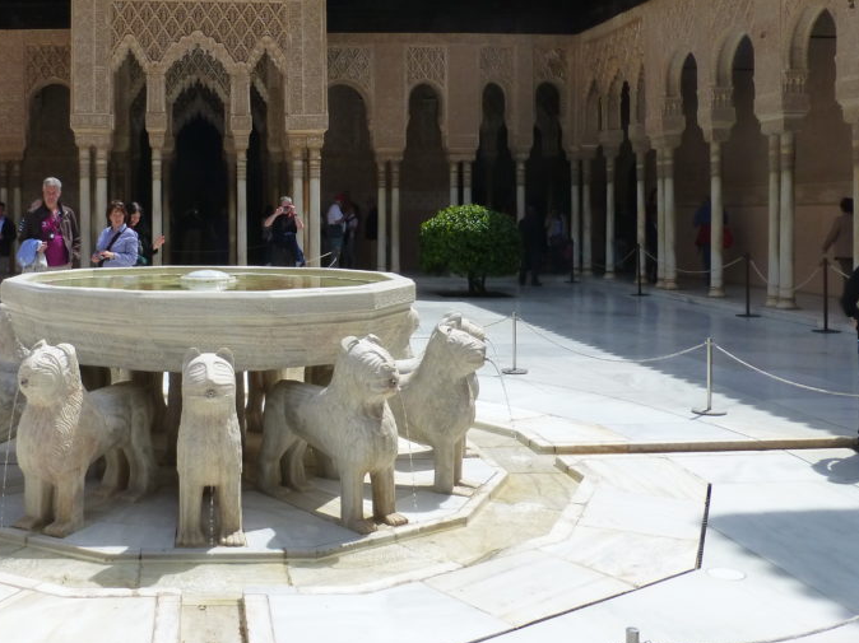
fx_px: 943
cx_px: 212
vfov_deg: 37.3
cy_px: 222
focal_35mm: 38
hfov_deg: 47.1
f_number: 4
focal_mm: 4.3
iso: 160
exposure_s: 1/800
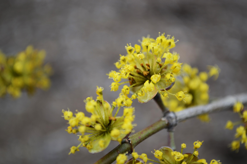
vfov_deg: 18.9
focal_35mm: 72
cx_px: 124
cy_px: 82
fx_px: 494
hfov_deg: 28.1
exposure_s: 1/125
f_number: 5.6
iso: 100
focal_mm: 48
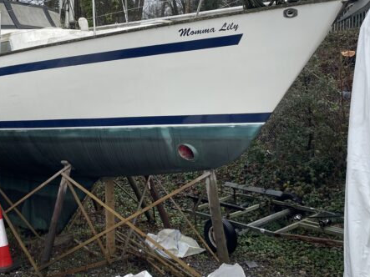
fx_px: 502
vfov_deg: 30.7
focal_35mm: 47
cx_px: 128
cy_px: 97
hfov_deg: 40.0
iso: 32
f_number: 1.6
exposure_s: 1/445
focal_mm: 4.2
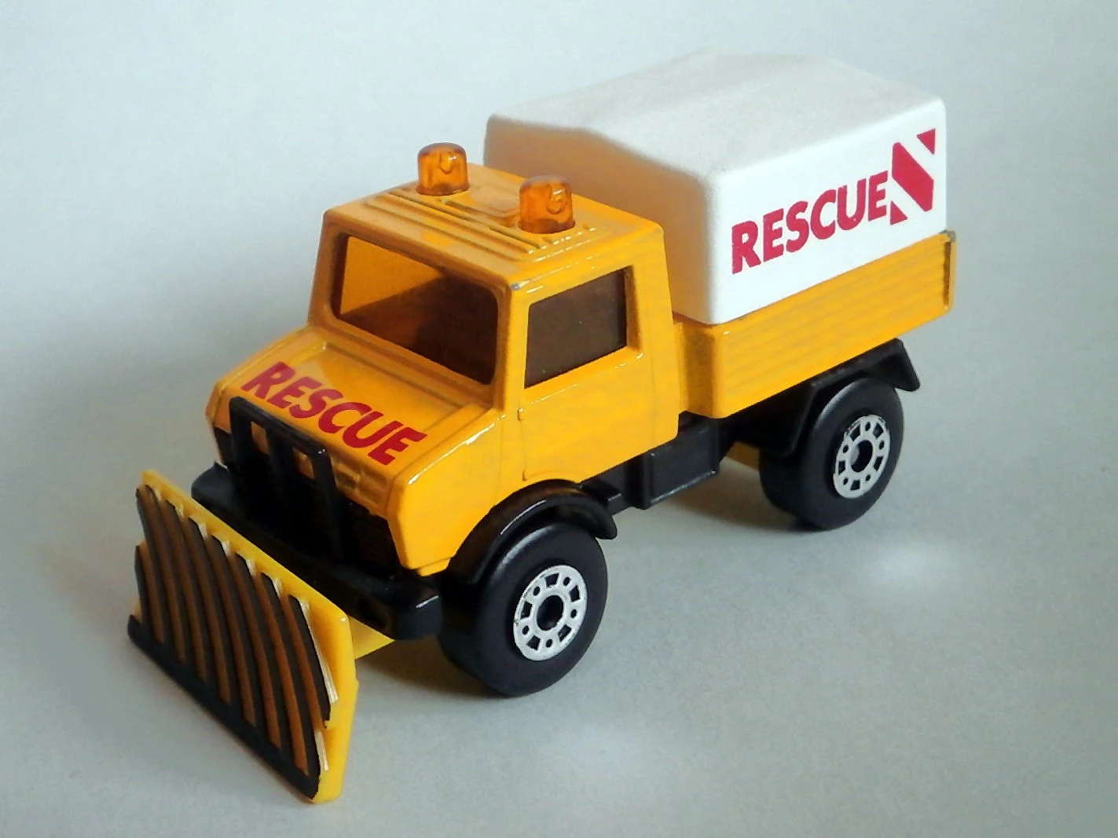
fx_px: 1518
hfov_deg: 40.4
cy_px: 419
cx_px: 559
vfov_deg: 30.9
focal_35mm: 47
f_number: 3.4
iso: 320
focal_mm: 8.3
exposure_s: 1/40
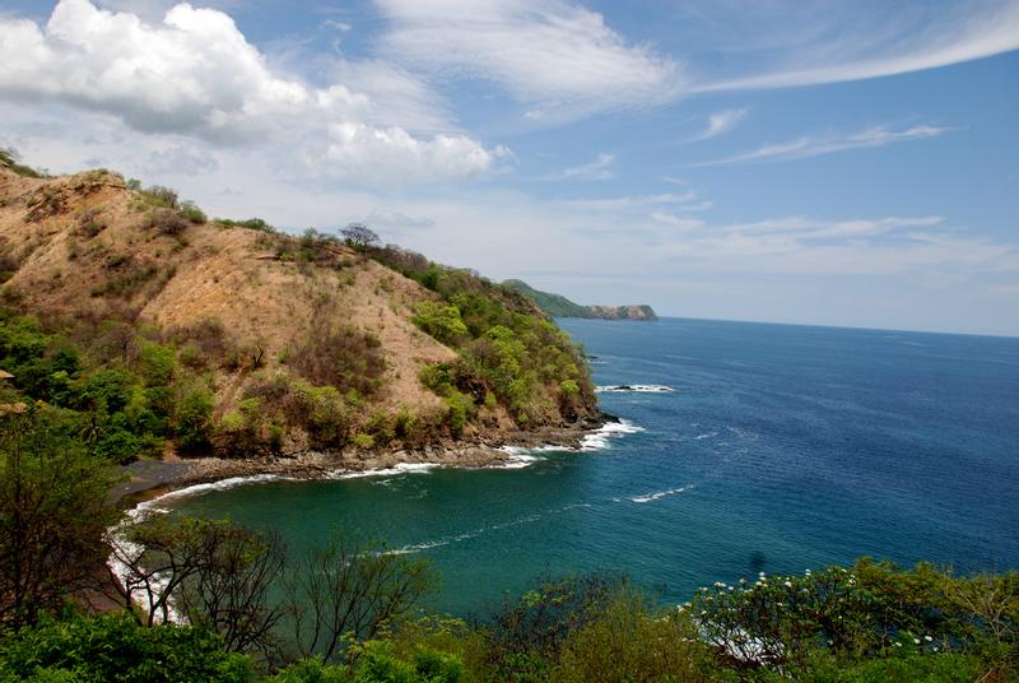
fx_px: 765
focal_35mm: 27
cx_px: 510
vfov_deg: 48.1
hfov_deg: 67.3
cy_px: 342
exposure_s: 1/250
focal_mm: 18
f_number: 8
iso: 100
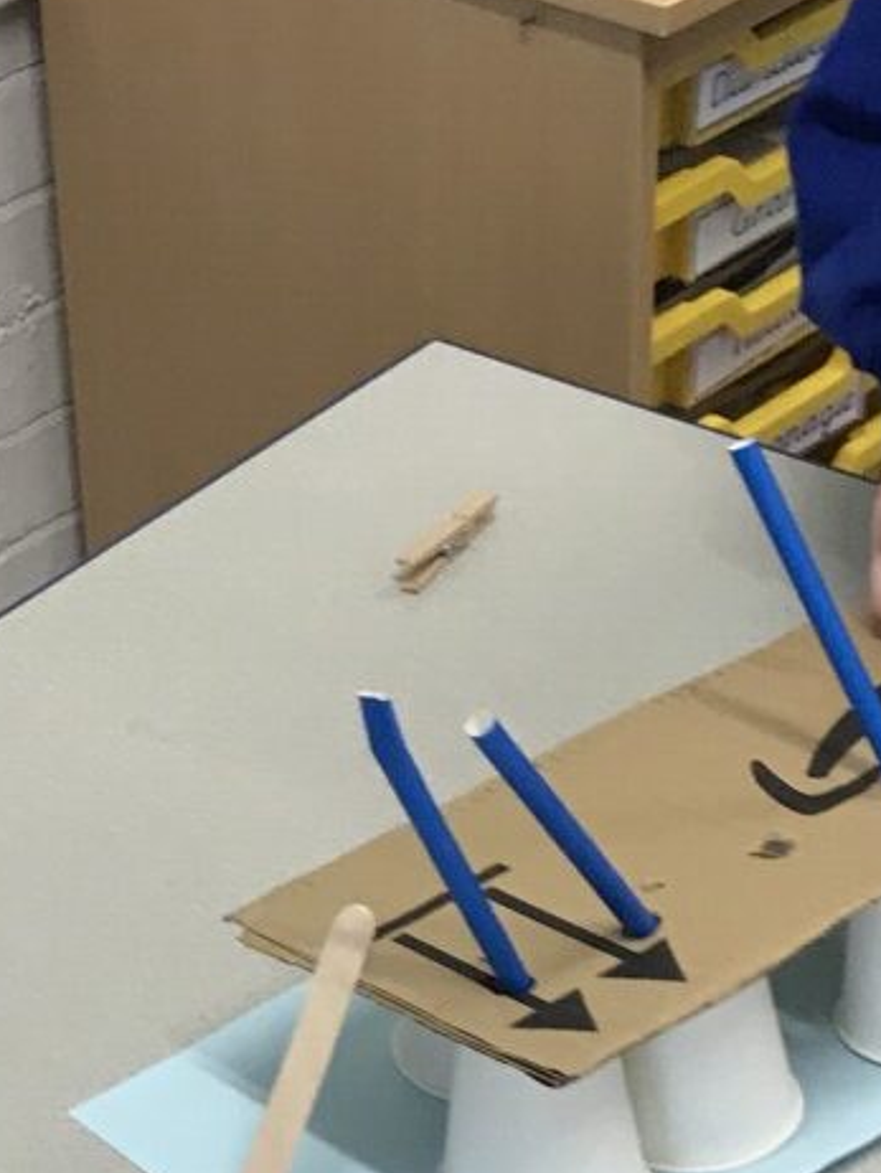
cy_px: 1028
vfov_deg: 17.8
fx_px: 3695
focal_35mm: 109
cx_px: 137
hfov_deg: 13.5
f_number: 1.8
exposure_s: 1/30
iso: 32
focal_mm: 3.99
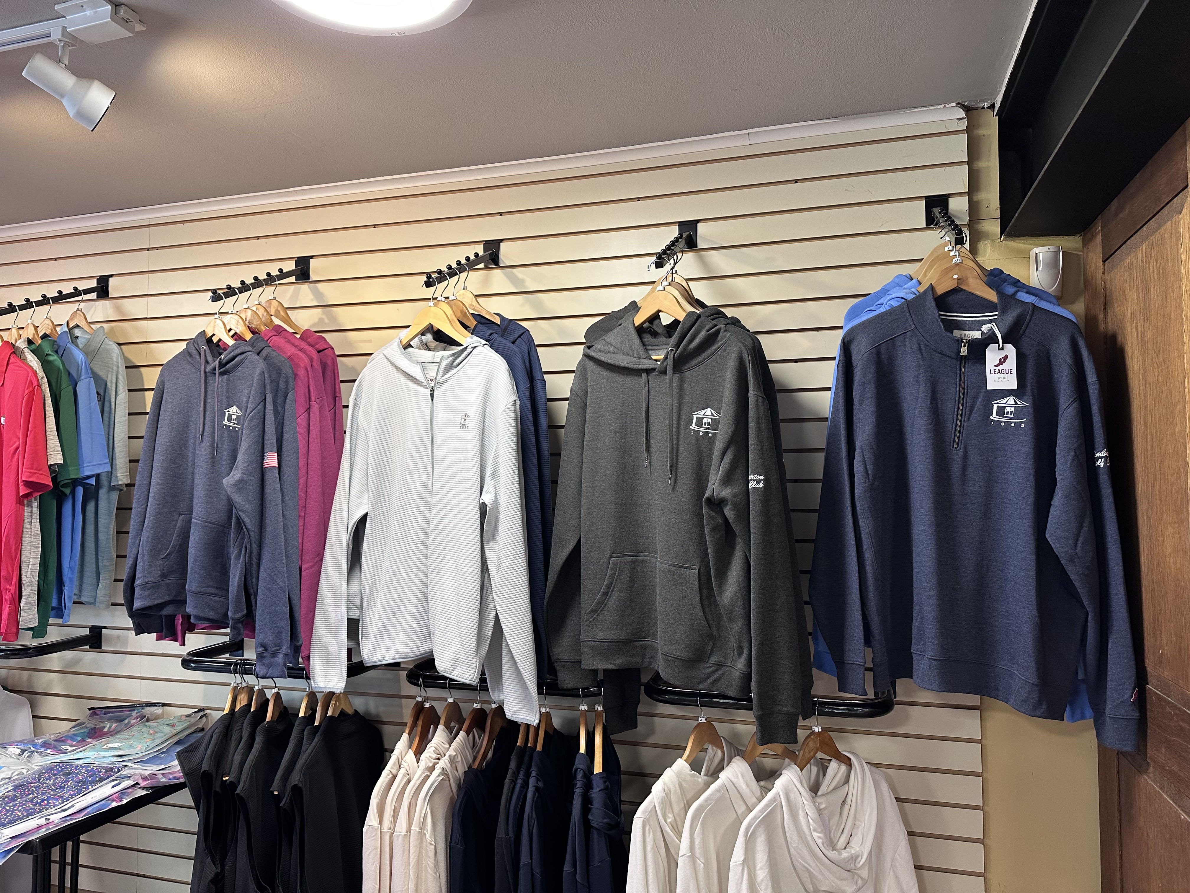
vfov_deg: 56.8
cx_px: 595
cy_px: 446
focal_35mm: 24
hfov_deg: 71.6
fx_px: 825
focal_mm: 6.86
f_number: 1.78
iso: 160
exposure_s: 1/60
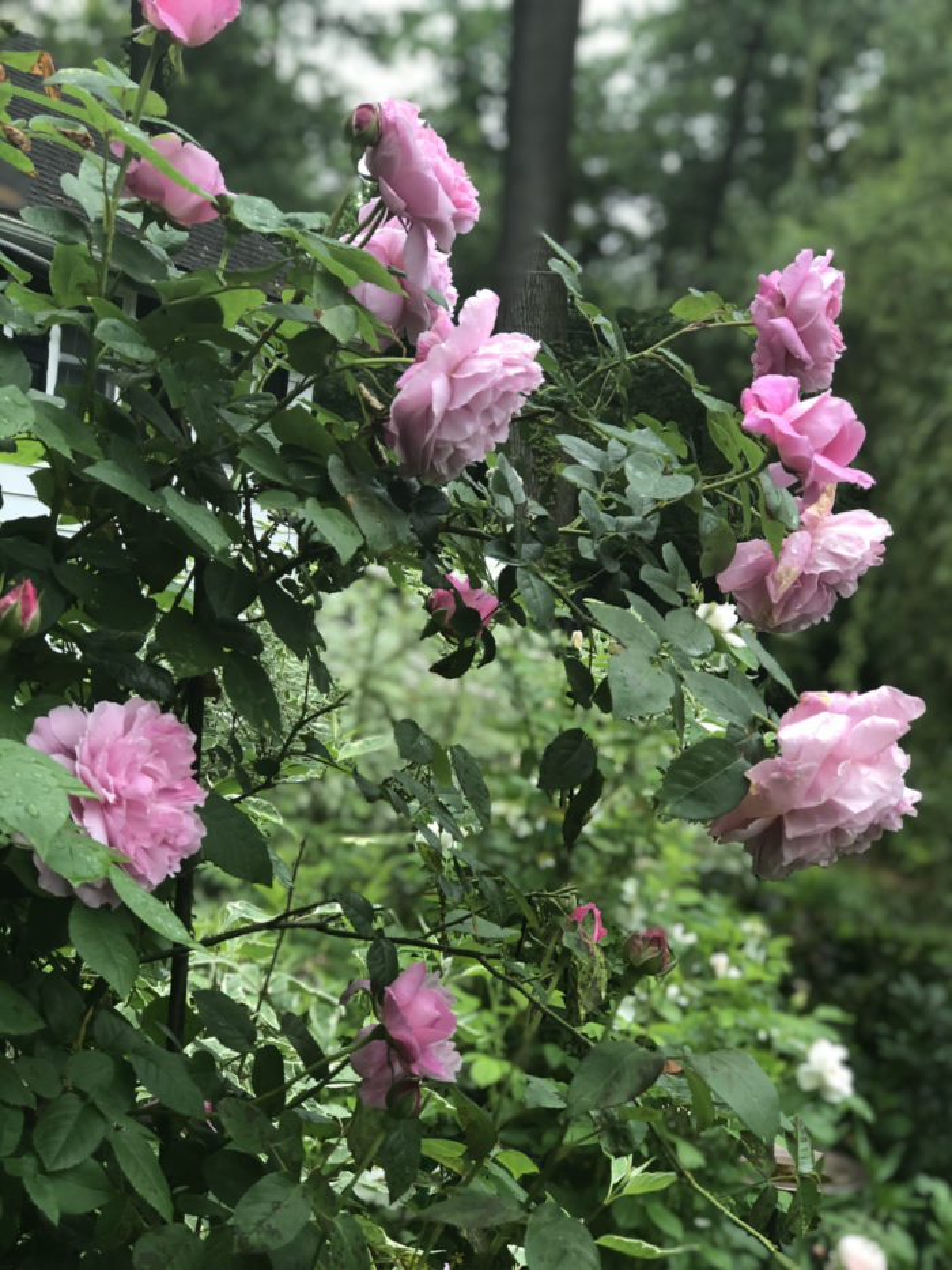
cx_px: 476
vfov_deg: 33.8
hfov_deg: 25.7
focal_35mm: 57
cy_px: 635
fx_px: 2090
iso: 20
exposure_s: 1/30
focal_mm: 6.6
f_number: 2.8
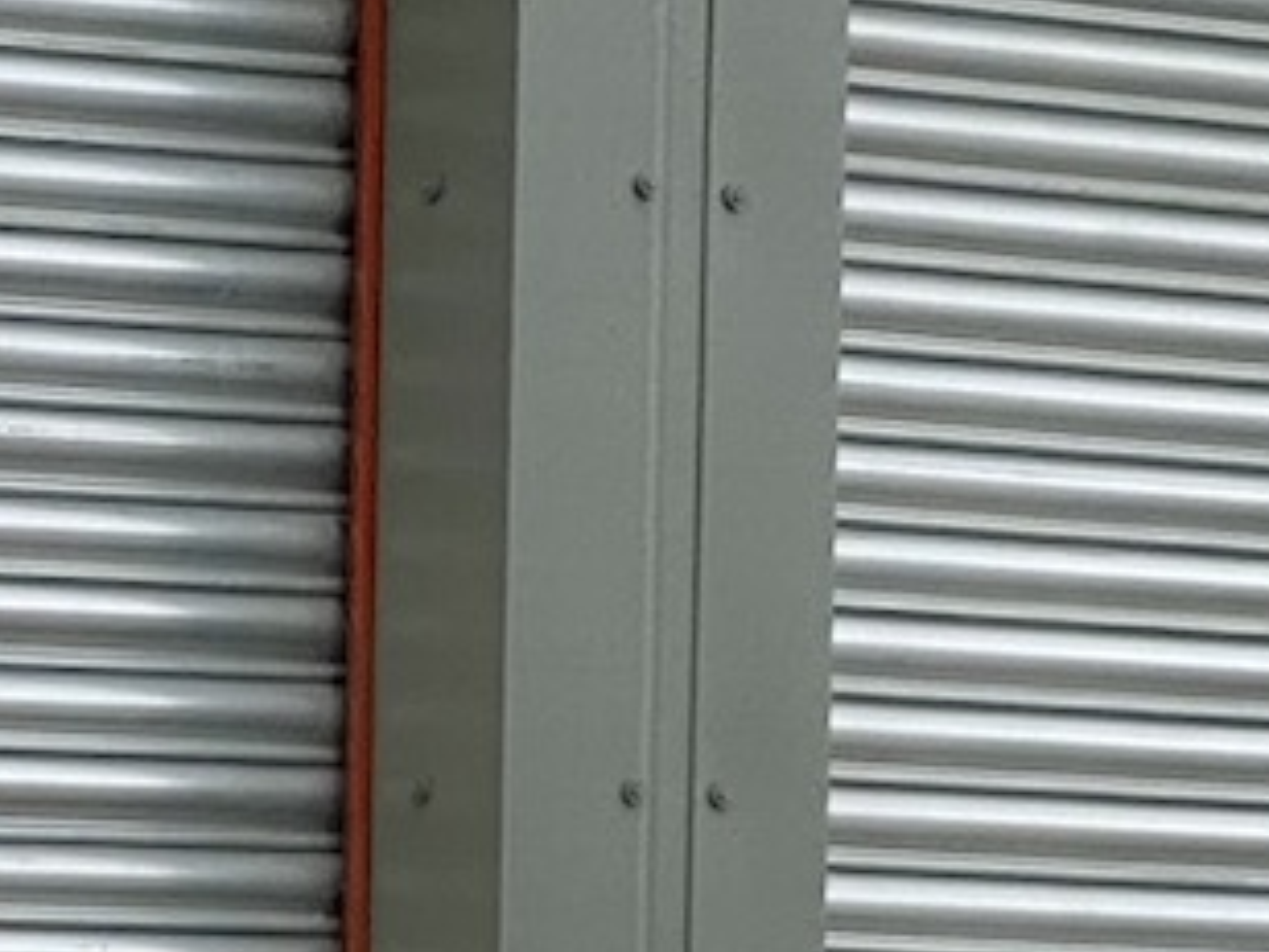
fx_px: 12391
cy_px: 3008
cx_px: -614
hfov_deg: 5.8
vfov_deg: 4.2
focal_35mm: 338
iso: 20
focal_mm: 6
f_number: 2
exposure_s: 1/122
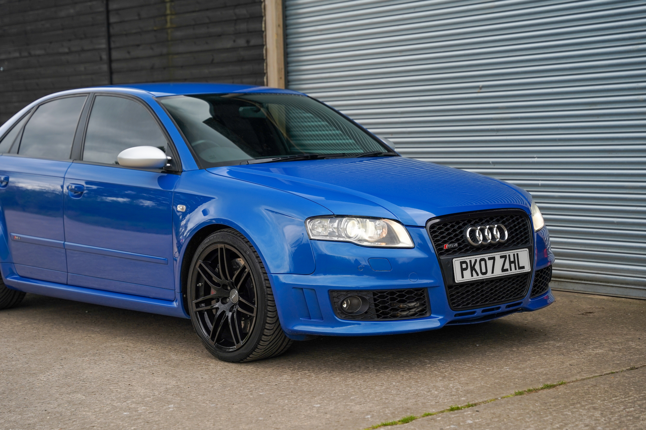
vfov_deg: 19.5
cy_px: 215
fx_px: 1256
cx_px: 323
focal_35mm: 70
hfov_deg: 28.8
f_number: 4
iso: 320
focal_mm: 70
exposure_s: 1/250
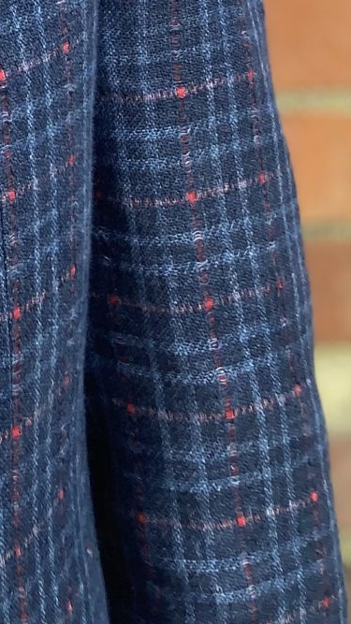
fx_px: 1937
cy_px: -545
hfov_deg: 9.4
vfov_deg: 15.4
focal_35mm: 117
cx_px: -456
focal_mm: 3.99
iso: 20
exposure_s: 1/214
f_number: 1.8
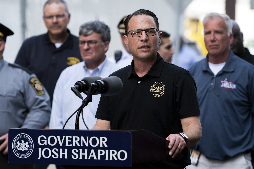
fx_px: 988
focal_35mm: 140
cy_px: 84
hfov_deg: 14.7
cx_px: 127
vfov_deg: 9.8
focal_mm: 140
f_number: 4
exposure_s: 1/800
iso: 200
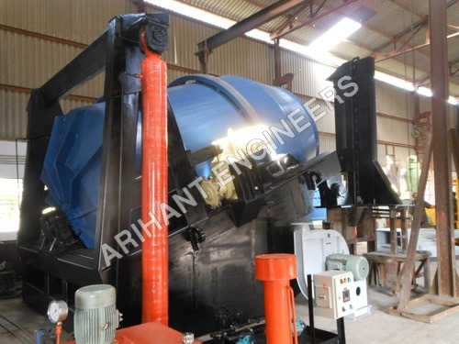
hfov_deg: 61.7
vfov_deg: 48.2
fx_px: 385
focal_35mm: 29
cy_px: 172
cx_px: 230
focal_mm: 5.2
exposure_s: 1/20
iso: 400
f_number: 3.3
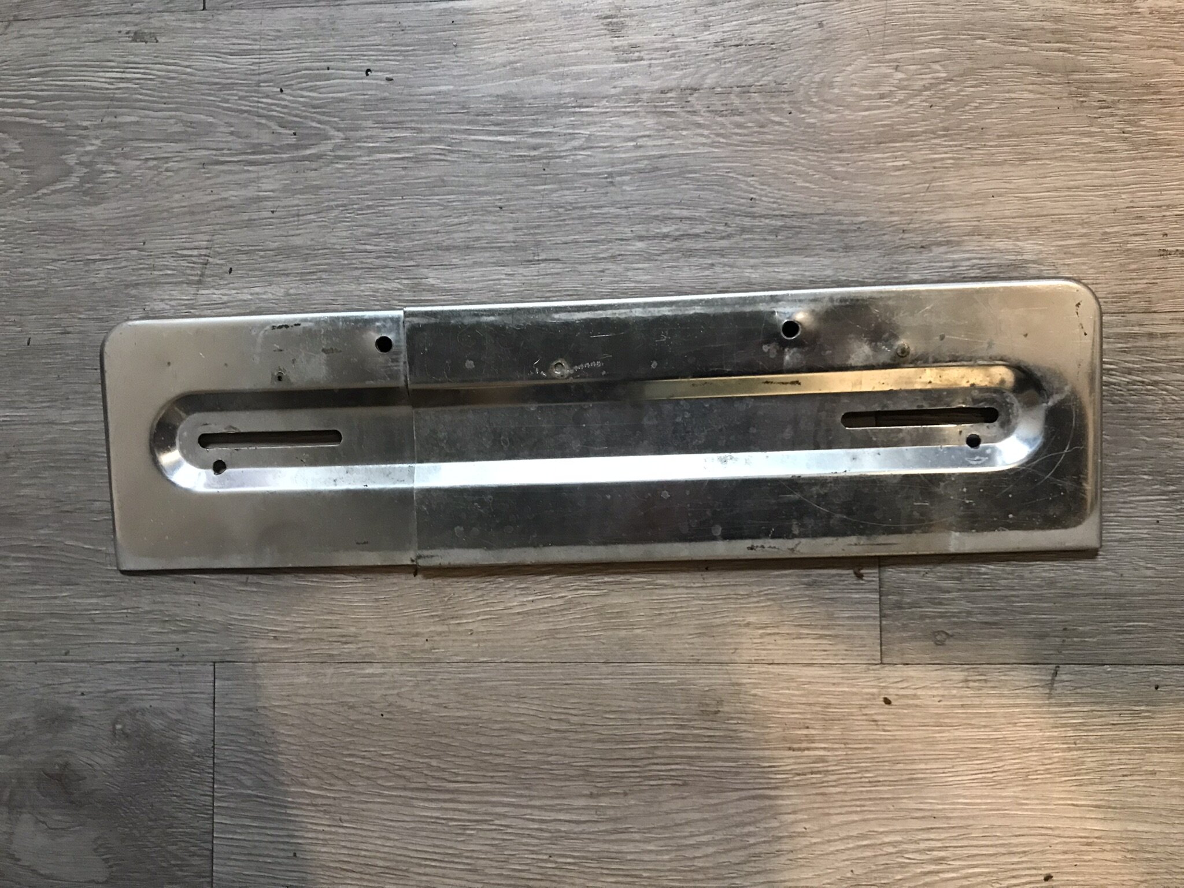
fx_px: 958
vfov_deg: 49.7
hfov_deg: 63.4
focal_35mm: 28
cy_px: 444
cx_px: 592
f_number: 1.8
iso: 100
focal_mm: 3.99
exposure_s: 1/13
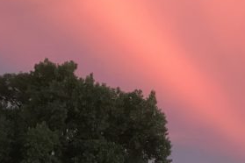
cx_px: 382
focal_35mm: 107
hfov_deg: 17.0
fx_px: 728
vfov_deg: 12.6
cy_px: 170
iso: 40
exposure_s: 1/30
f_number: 1.8
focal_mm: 3.99
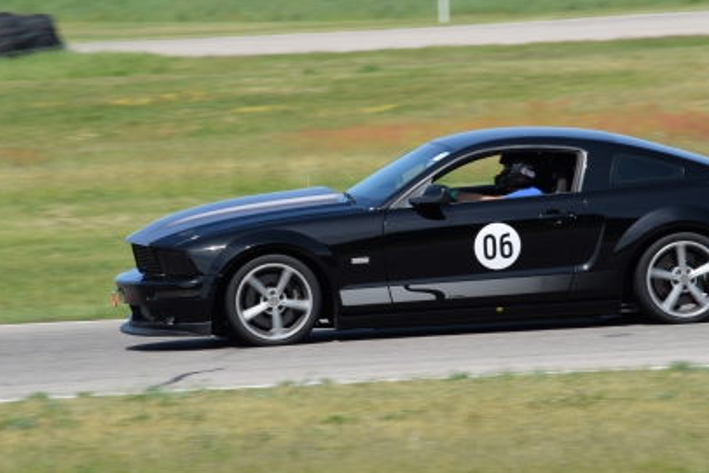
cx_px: 384
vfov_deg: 3.7
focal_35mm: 372
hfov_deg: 5.5
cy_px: 216
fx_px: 7329
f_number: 9
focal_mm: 210
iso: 125
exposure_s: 1/320
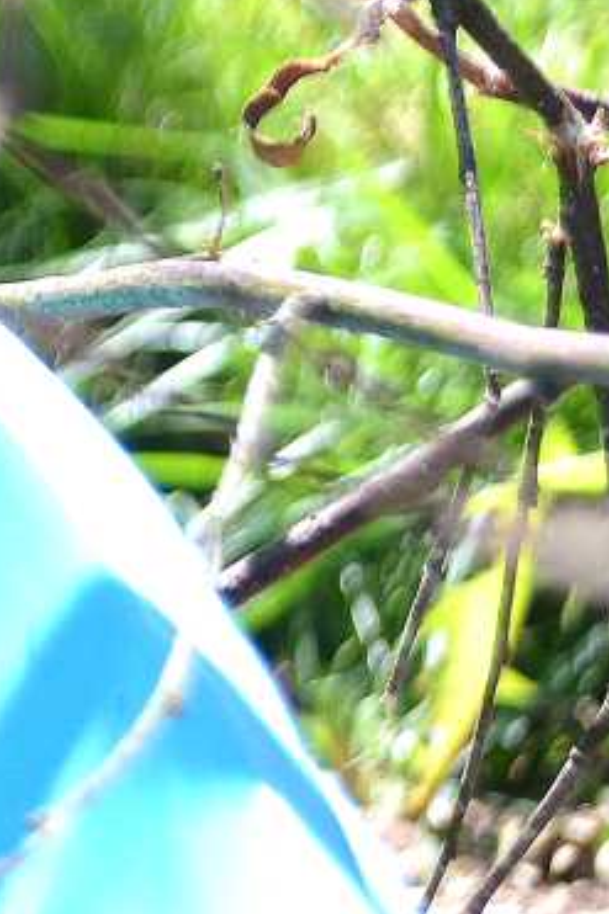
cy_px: -43
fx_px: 4927
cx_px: -1612
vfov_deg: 10.5
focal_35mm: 194
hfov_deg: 6.1
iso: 400
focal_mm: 24
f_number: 4
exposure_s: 1/640
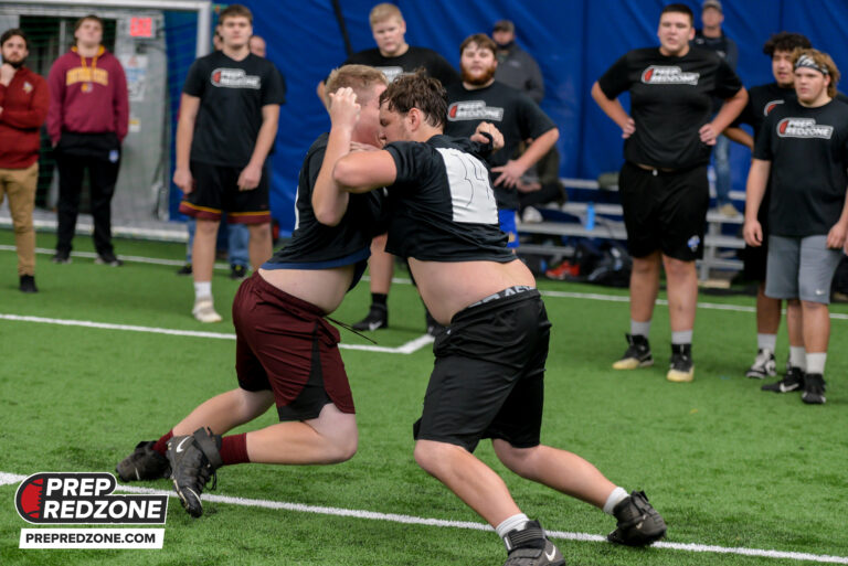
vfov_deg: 15.2
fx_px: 2121
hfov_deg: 22.6
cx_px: 424
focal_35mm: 90
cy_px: 283
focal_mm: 90
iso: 1600
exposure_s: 1/320
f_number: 2.8
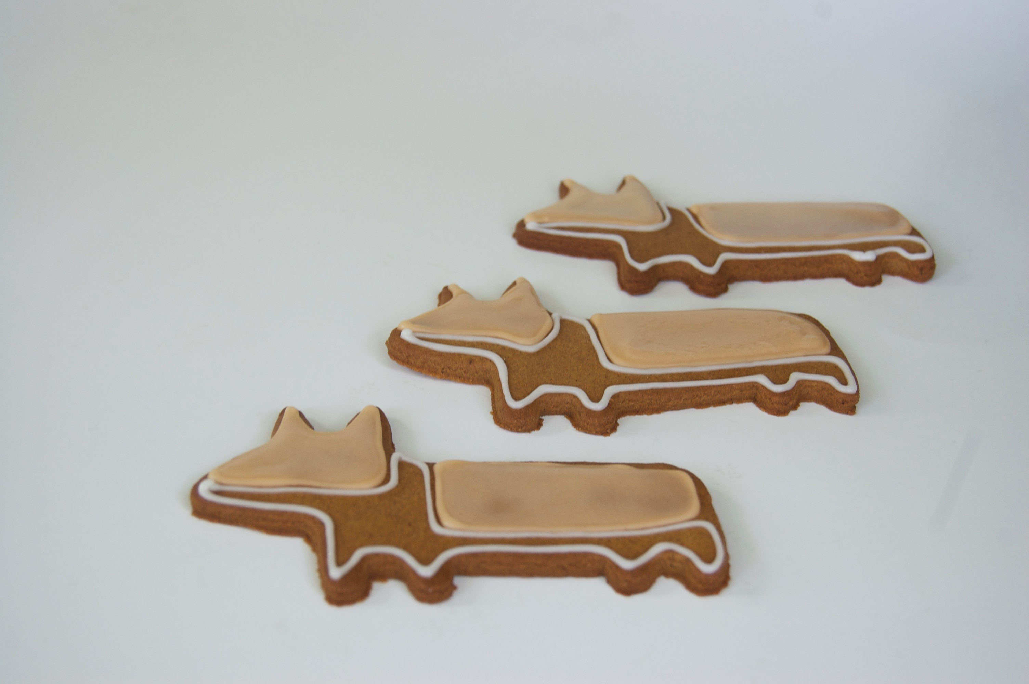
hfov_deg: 35.1
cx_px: 514
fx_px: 1628
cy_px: 342
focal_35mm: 57
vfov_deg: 23.7
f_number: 4.8
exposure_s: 1/50
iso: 400
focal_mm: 38
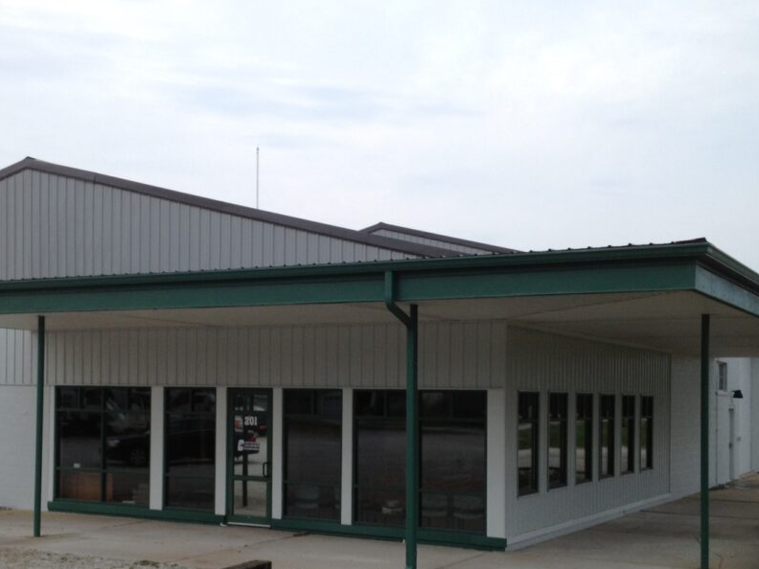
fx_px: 1162
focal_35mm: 53
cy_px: 384
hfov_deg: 36.1
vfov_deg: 27.3
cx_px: 321
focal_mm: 4.28
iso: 50
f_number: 2.4
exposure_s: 1/138
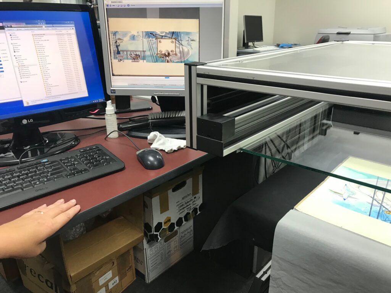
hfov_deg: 63.4
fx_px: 316
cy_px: 146
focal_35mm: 28
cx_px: 196
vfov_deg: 49.7
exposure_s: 1/33
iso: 40
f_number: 1.8
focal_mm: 3.99
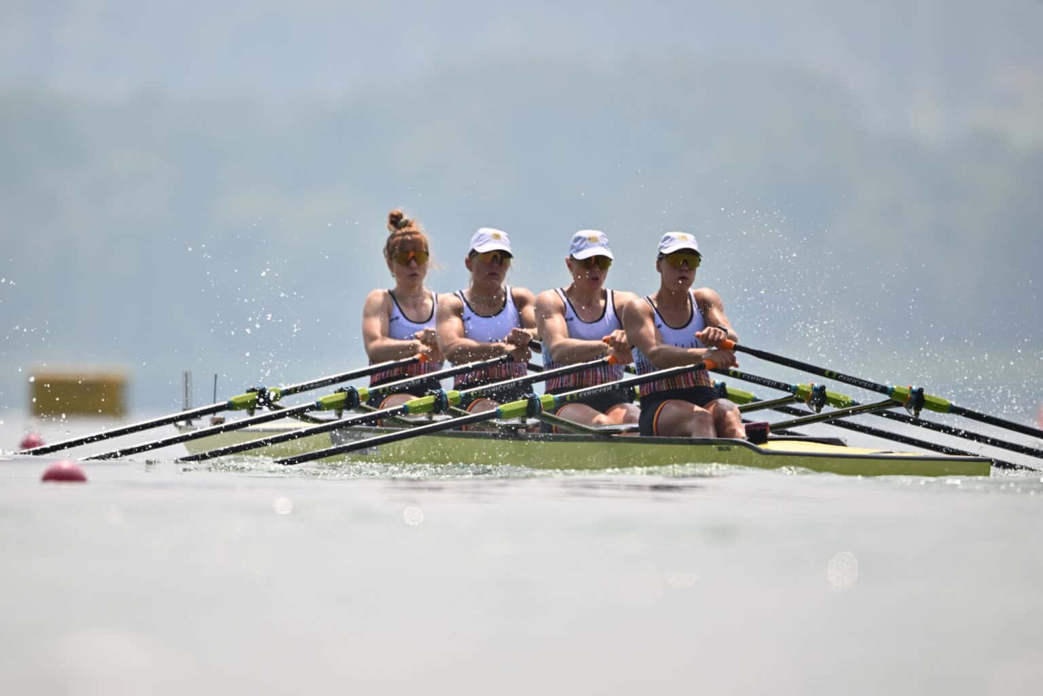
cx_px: 522
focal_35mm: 800
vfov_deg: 1.7
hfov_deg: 2.6
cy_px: 348
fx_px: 23176
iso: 250
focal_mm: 800
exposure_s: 1/1600
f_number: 6.3
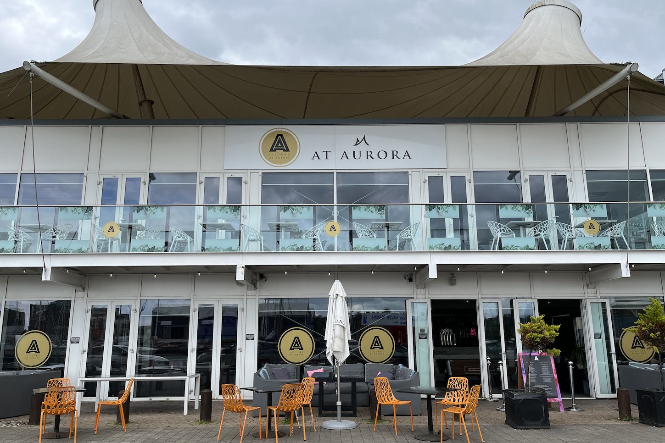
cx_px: 334
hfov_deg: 65.5
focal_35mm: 28
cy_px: 219
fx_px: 517
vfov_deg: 46.4
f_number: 1.6
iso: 50
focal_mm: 5.1
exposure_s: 1/1422
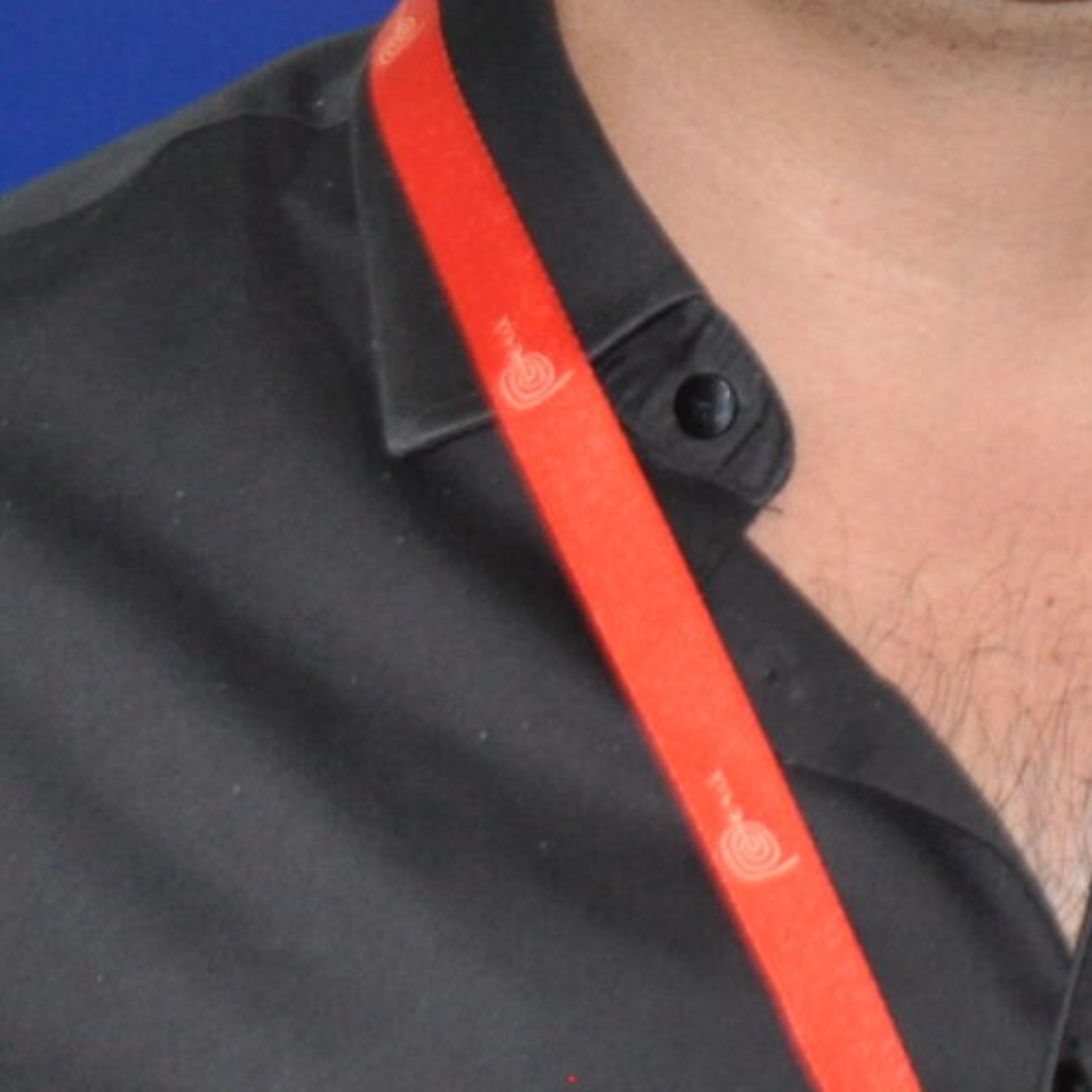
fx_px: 8144
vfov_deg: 7.6
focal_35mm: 228
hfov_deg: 7.6
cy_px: -284
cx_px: 1149
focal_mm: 35
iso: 800
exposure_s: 1/60
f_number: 4.2
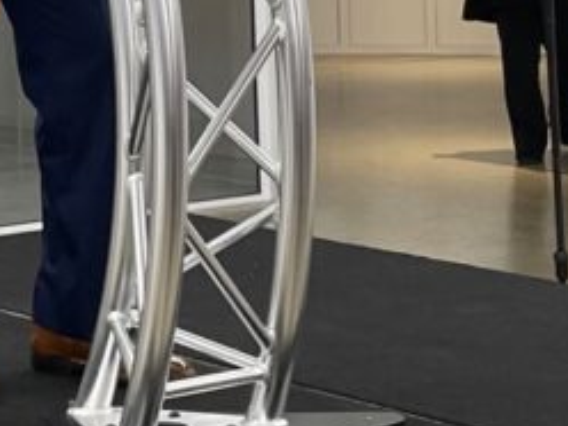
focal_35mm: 146
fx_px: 2396
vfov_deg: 10.0
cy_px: -126
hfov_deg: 12.9
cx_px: -259
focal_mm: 4.2
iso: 100
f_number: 1.6
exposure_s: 1/119
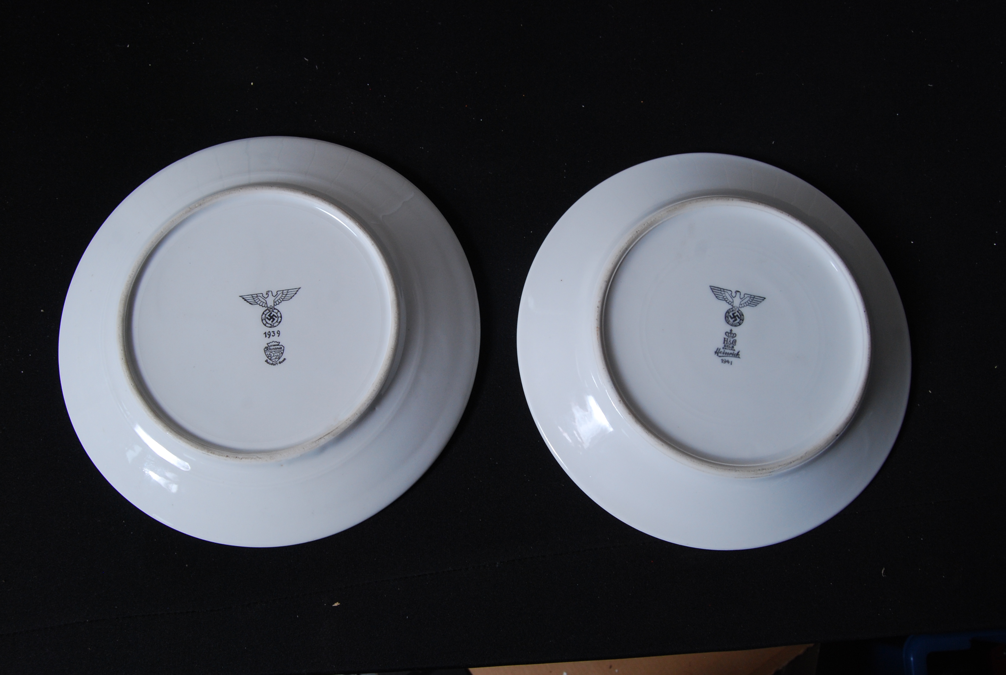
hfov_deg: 64.4
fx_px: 798
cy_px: 338
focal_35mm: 28
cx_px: 503
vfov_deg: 45.9
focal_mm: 19
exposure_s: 1/40
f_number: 9
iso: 400
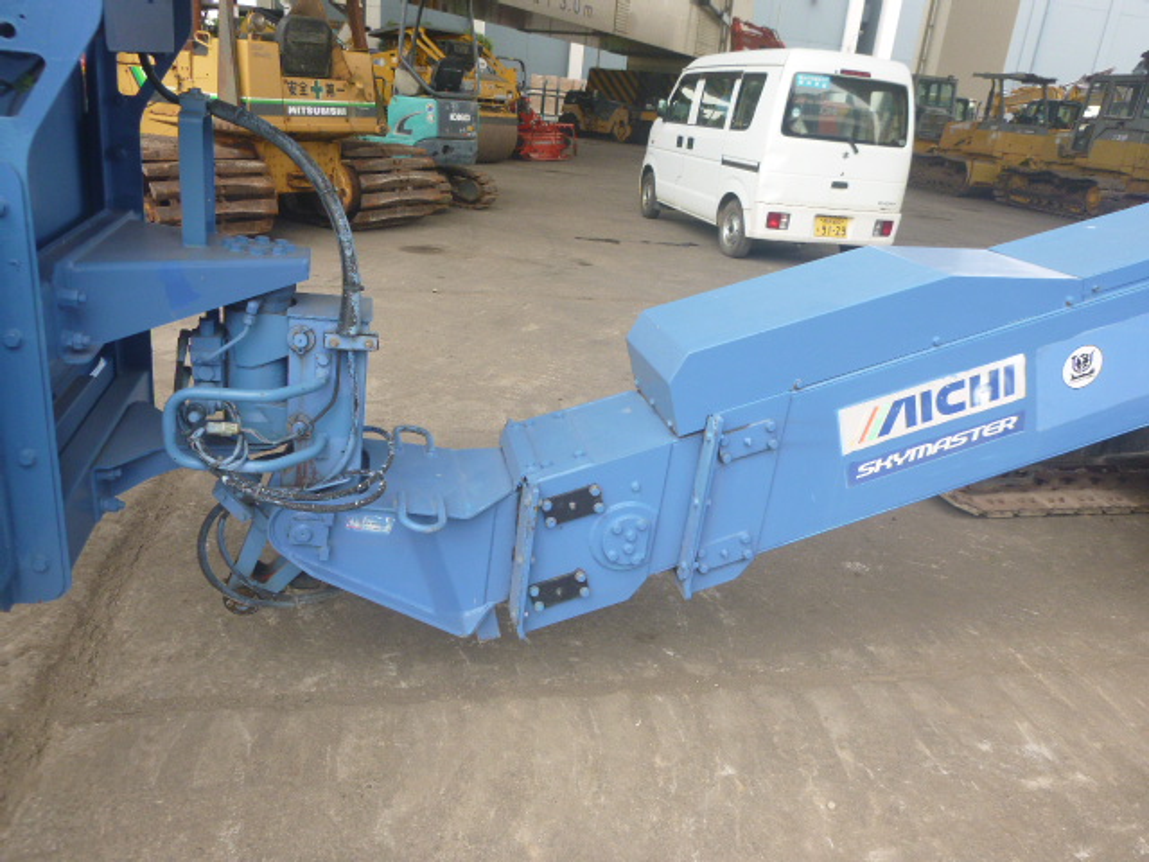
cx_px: 574
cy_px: 431
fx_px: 830
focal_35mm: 25
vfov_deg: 54.9
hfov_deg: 69.4
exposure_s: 1/100
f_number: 3.9
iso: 100
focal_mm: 4.5
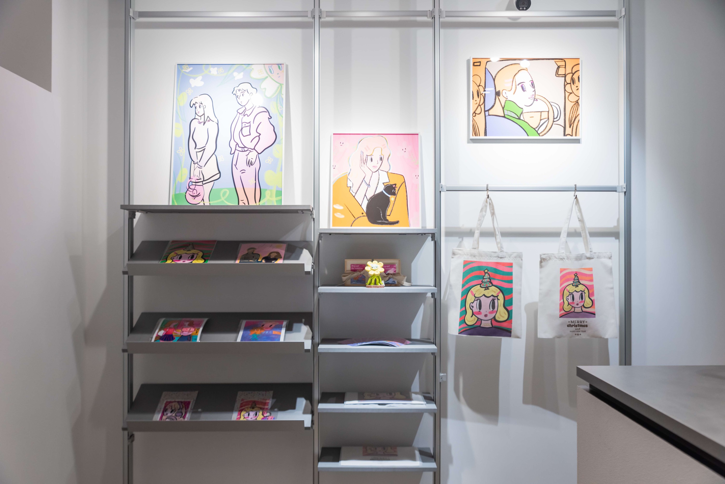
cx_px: 362
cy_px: 242
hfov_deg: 54.4
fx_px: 705
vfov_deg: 37.9
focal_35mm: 35
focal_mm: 35
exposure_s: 1/160
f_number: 5
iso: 800
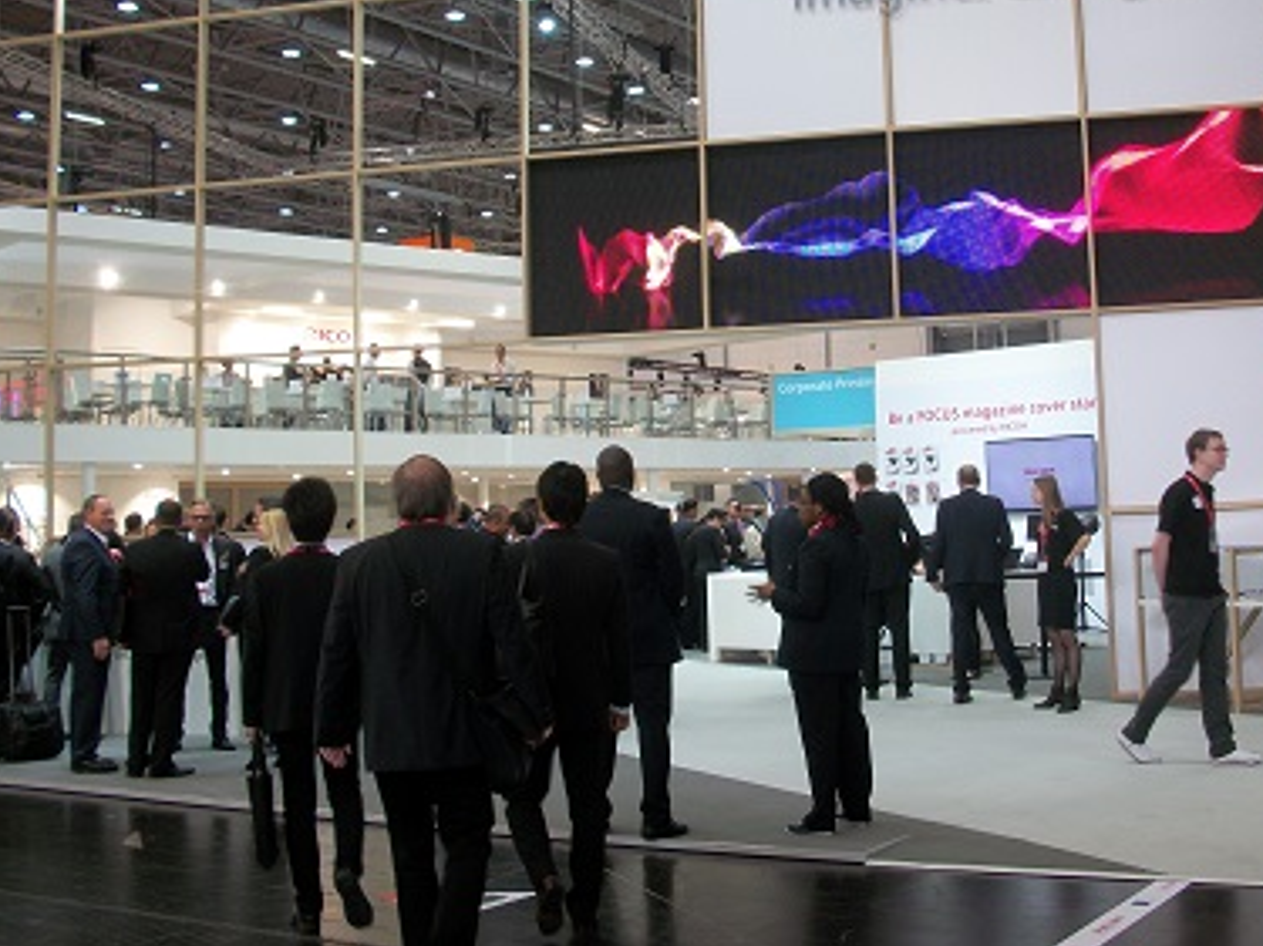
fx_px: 1714
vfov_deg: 30.6
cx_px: 761
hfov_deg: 40.3
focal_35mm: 47
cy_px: 316
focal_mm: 6.3
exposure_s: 1/40
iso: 80
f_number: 3.1
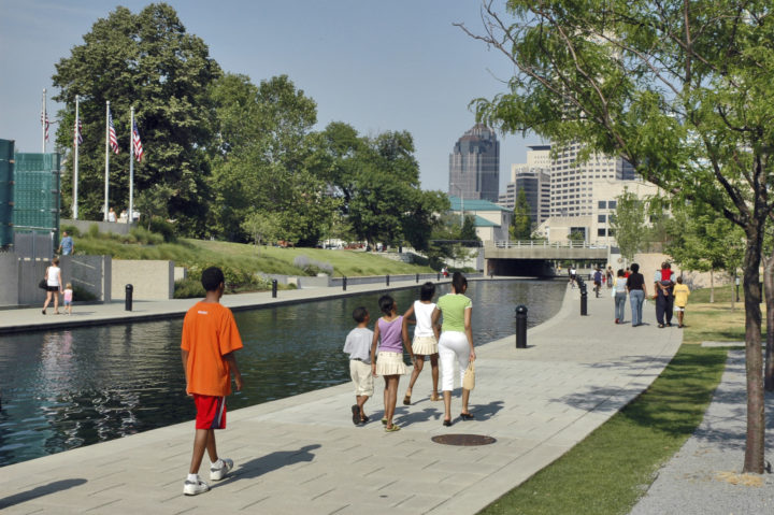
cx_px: 387
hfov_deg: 38.9
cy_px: 258
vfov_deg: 26.4
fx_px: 1096
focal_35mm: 51
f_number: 20
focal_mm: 34
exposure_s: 1/200
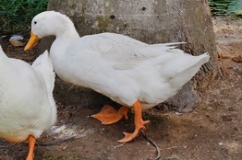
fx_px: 1135
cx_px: 21
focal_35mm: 169
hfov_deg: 12.1
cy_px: 37
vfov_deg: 8.1
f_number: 7.1
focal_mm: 50
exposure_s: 1/1600
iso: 1100
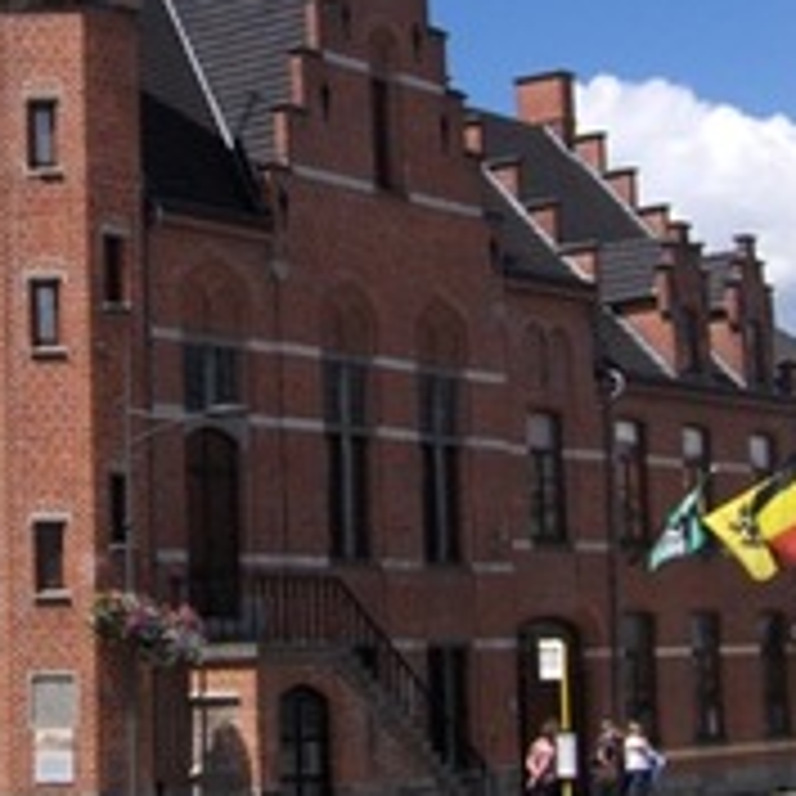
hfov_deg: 17.7
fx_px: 2472
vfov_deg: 18.2
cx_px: -49
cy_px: 182
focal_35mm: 95
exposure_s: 1/775
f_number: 5.6
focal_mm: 8.19
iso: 100
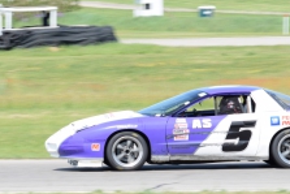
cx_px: 55
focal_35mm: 387
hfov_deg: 5.3
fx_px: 3119
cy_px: 105
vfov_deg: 3.6
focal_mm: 120
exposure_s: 1/250
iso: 160
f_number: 8
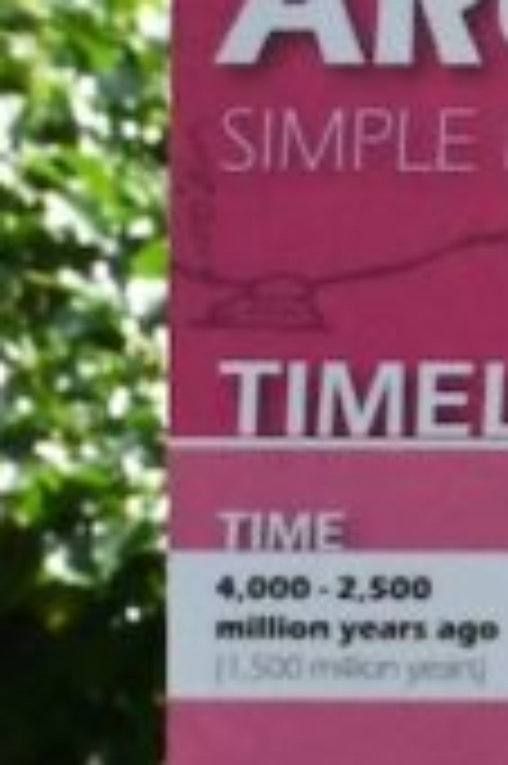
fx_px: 15121
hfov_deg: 1.9
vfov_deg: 2.9
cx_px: 971
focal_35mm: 713
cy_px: 1868
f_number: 18
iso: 8000
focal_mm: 70
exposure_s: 1/1250
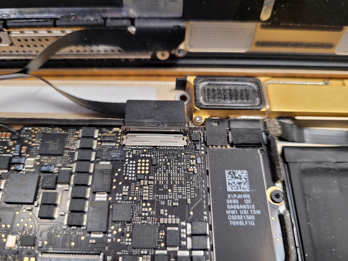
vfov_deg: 53.1
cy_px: 130
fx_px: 261
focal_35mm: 26
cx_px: 174
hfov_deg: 67.3
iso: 200
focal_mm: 5.4
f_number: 1.8
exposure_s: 1/40
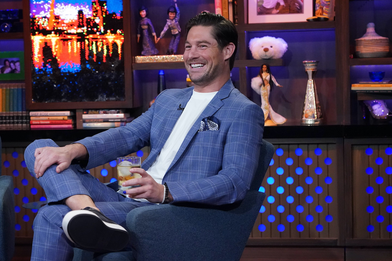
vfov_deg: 17.1
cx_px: 196
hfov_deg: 25.4
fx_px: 871
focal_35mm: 80
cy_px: 130
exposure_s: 1/160
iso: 10000
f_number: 5.6
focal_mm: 80
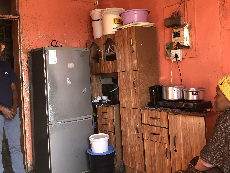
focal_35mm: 39
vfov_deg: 36.8
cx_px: 109
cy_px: 76
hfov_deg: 47.8
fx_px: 259
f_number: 1.8
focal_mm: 4
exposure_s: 1/30
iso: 32
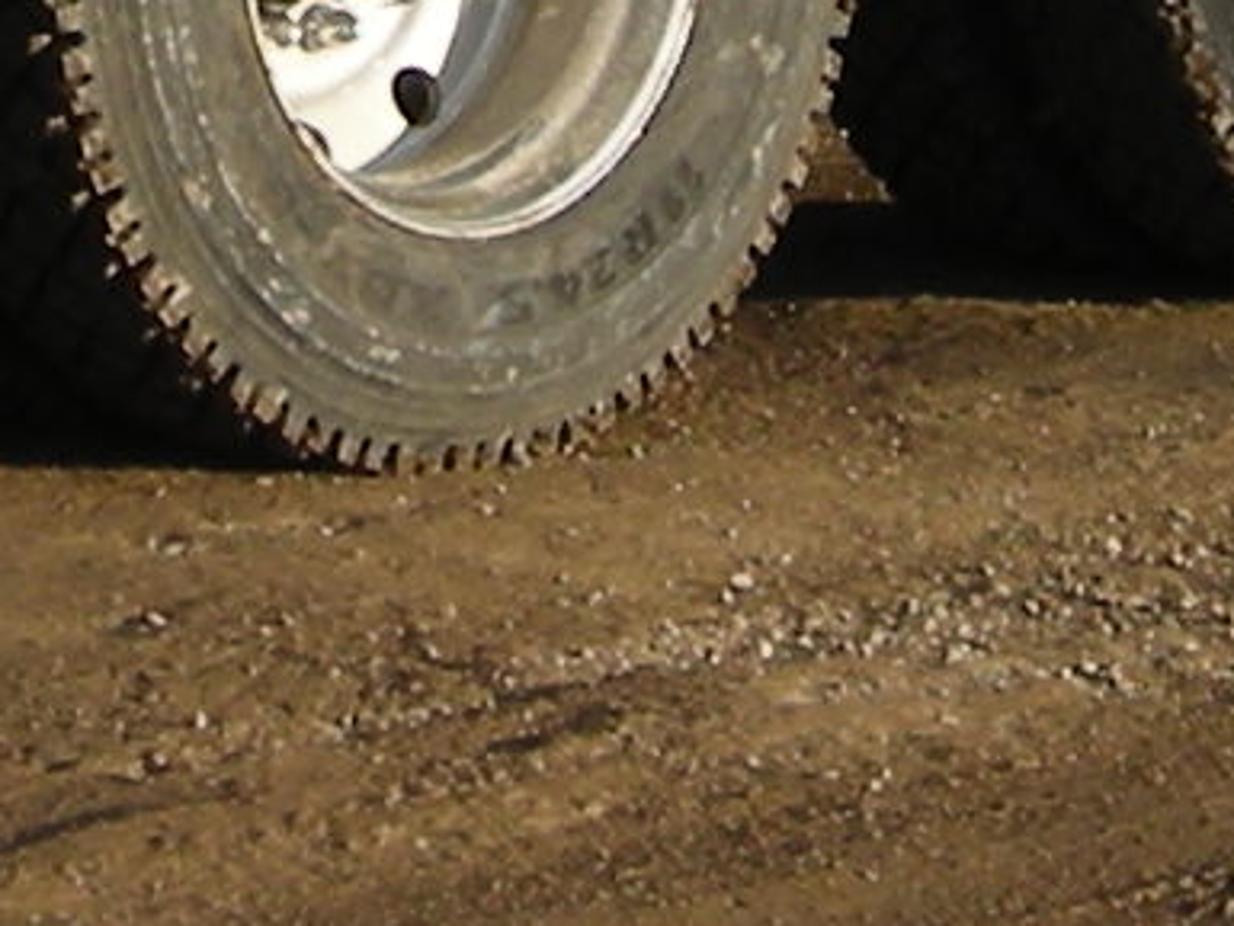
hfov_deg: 7.1
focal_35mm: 278
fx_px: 9913
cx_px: 282
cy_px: -1628
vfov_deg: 5.1
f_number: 3.2
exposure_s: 1/318
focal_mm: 6.3
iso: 50
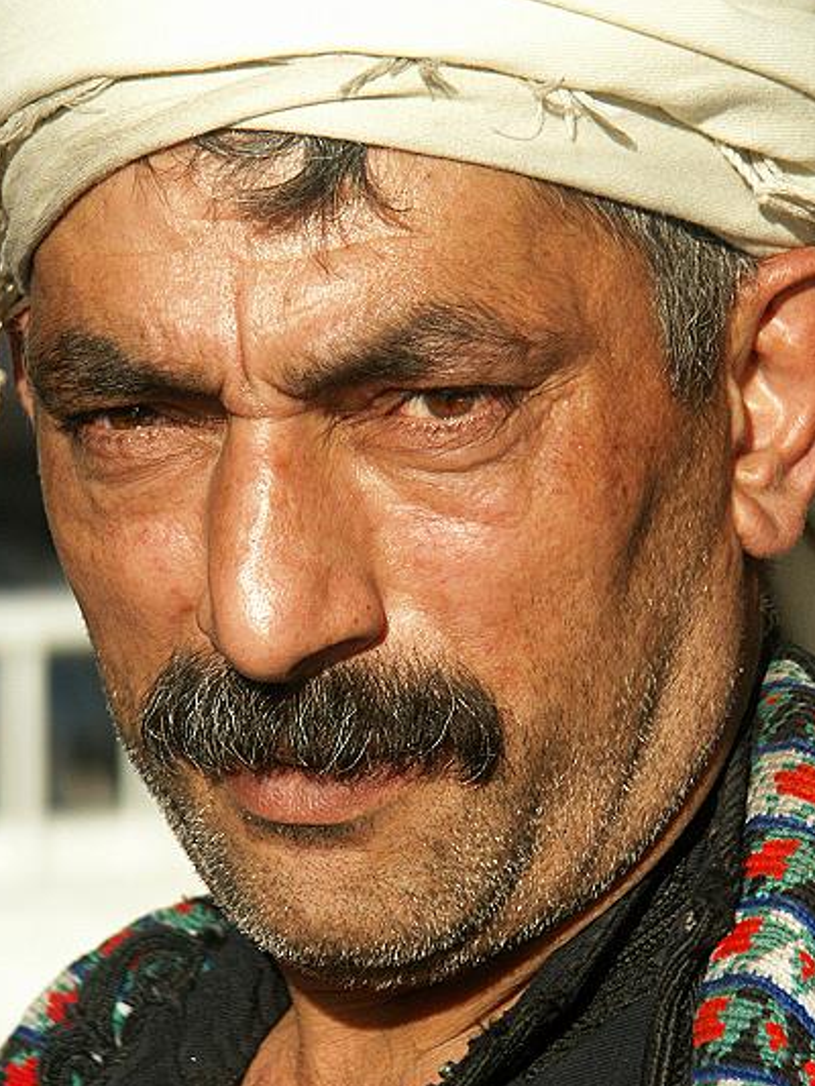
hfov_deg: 6.6
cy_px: 571
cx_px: 434
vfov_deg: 8.8
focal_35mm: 225
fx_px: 7060
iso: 100
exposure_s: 1/1000
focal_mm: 50.69
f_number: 3.5
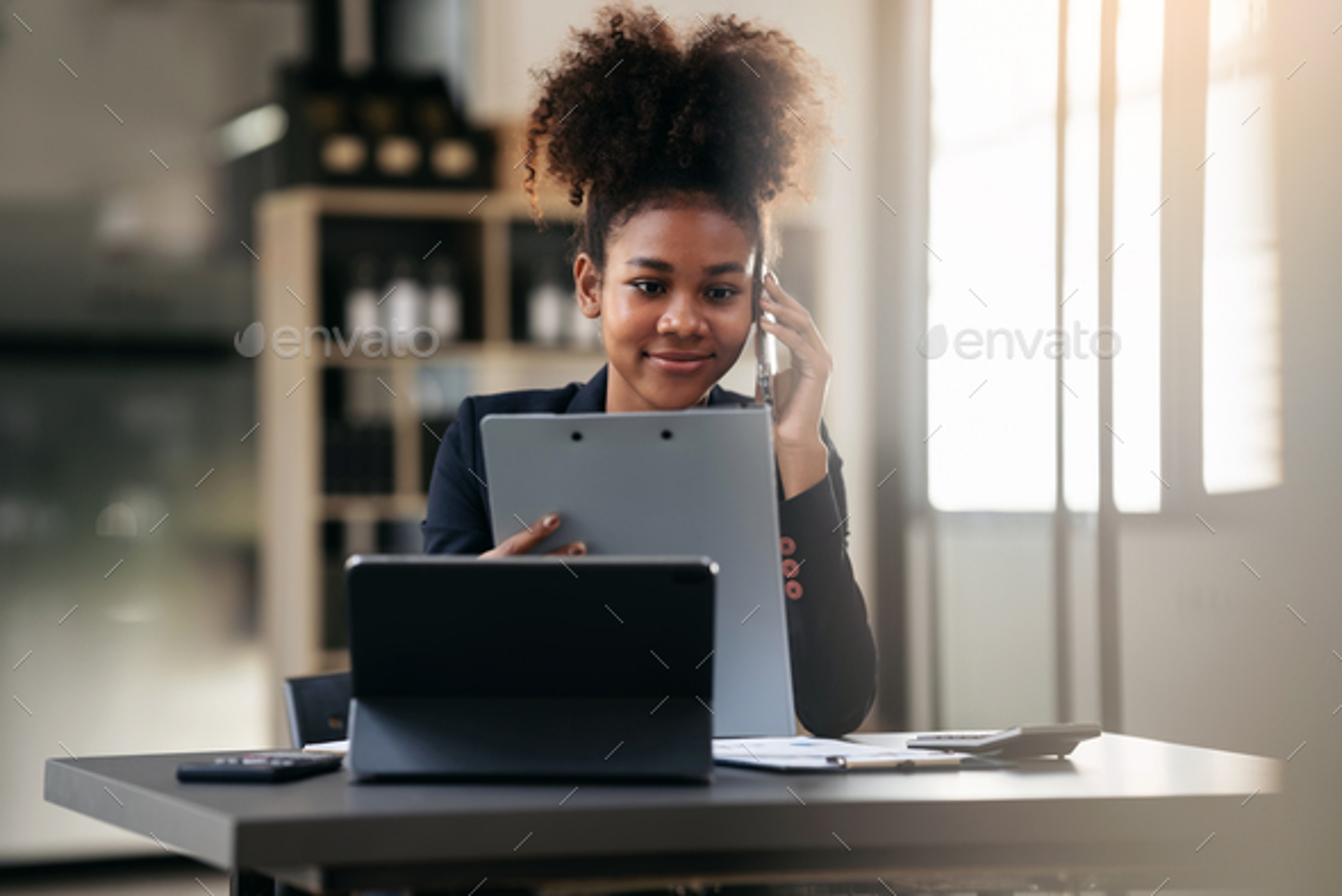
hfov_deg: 23.9
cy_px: 448
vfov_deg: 16.1
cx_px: 671
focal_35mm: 85
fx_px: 3170
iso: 160
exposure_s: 1/200
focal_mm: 85
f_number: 1.8
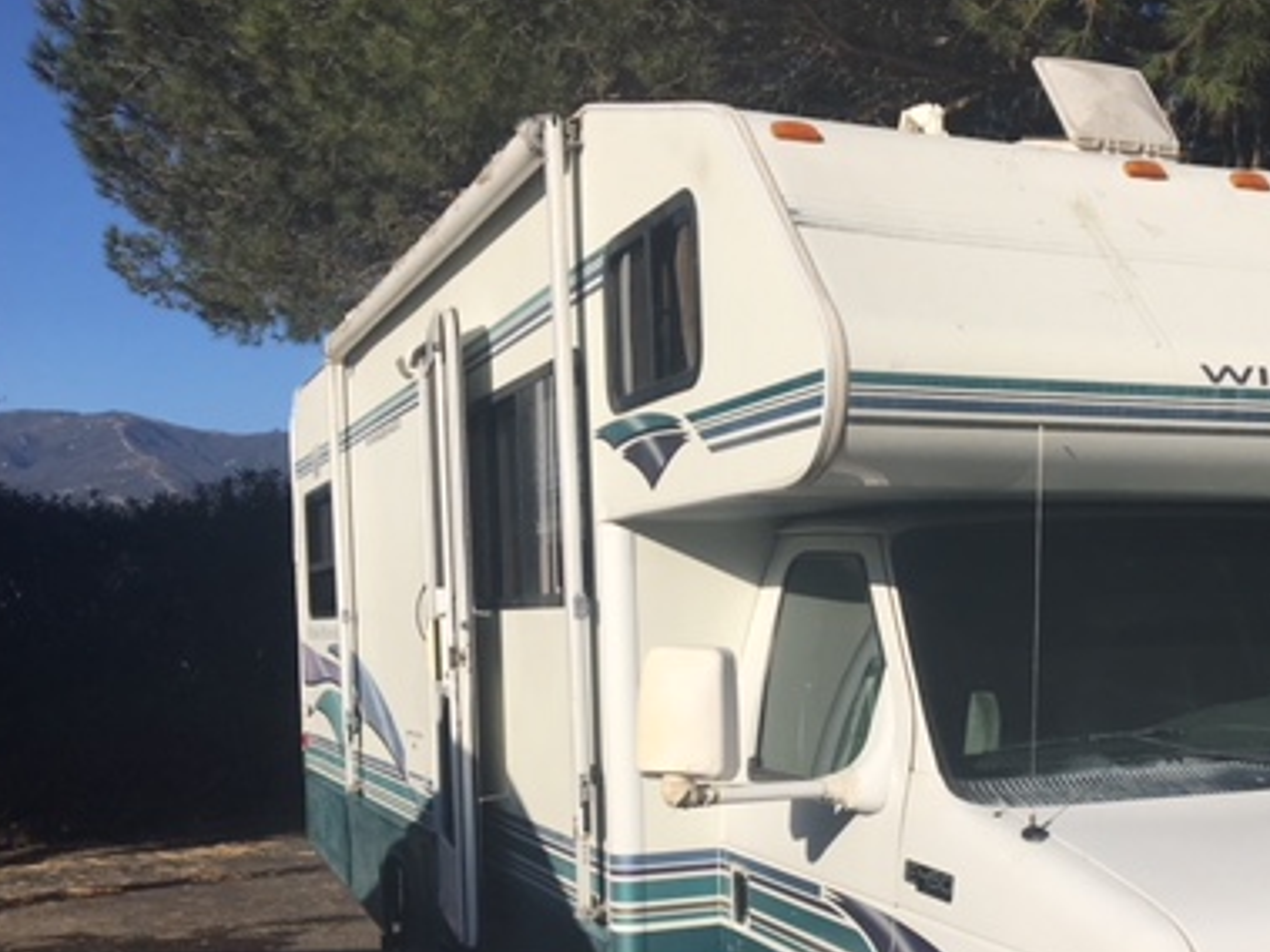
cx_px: 972
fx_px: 1797
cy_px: 701
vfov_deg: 29.3
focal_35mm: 49
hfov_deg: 37.8
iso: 25
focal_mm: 4.15
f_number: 2.2
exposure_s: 1/3205
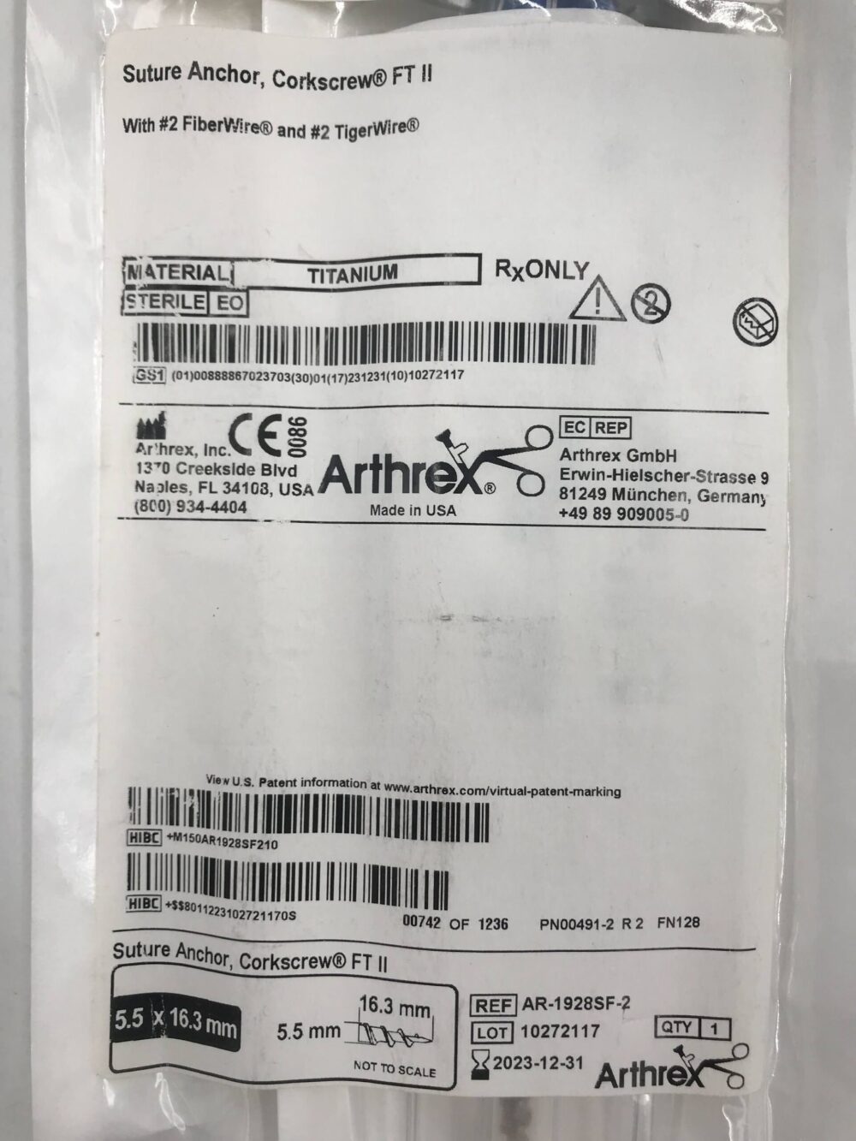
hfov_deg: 49.8
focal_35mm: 28
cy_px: 570
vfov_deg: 63.4
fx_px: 923
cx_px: 428
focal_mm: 3.99
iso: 20
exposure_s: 1/212
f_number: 1.8
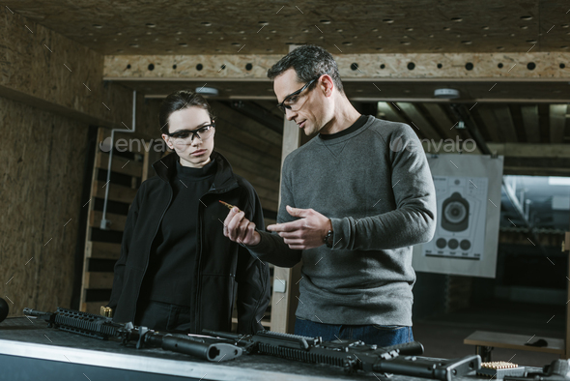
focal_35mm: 50
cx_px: 285
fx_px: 792
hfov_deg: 39.6
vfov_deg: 27.0
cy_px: 190
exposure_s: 1/200
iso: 100
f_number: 3.5
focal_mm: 50
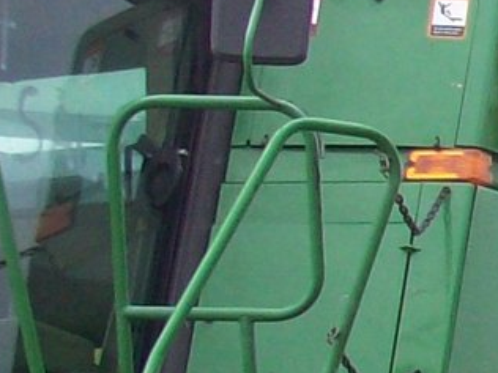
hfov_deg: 7.2
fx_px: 3453
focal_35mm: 240
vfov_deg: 6.2
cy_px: 403
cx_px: 1600
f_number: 2.8
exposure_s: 1/550
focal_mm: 6.2
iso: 80
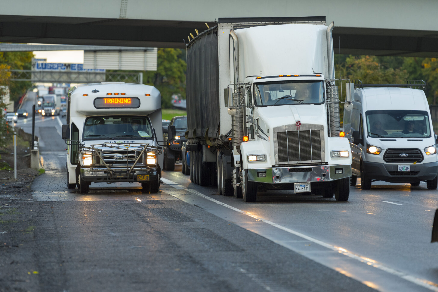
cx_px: 219
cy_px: 146
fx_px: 2434
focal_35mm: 200
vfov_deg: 6.9
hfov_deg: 10.3
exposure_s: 1/500
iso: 800
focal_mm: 200
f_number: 3.5
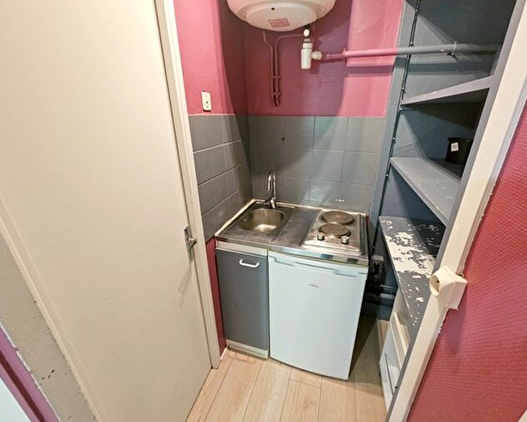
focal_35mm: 14
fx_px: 218
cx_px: 278
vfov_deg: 88.0
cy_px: 213
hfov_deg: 100.6
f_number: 2.2
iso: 400
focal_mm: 2.2
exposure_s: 1/33
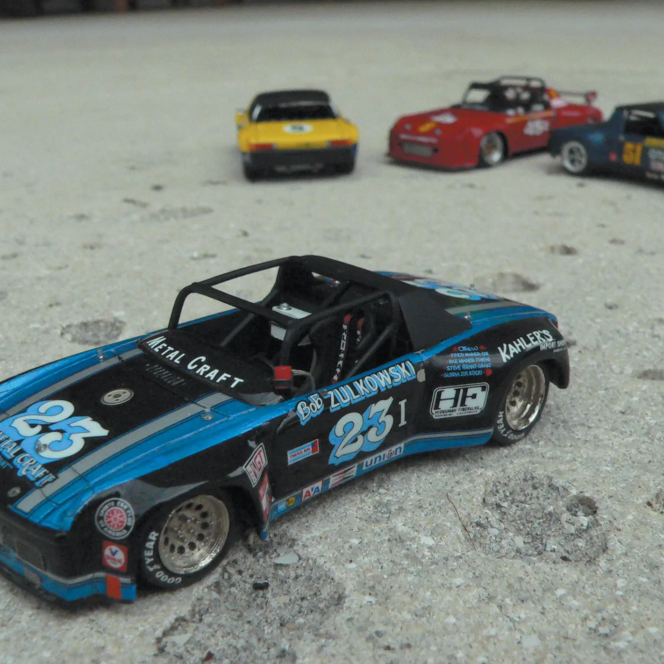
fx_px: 933
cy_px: 328
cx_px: 382
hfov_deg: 39.1
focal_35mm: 43
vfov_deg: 39.2
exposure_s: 1/640
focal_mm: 6
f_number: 4.6
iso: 400
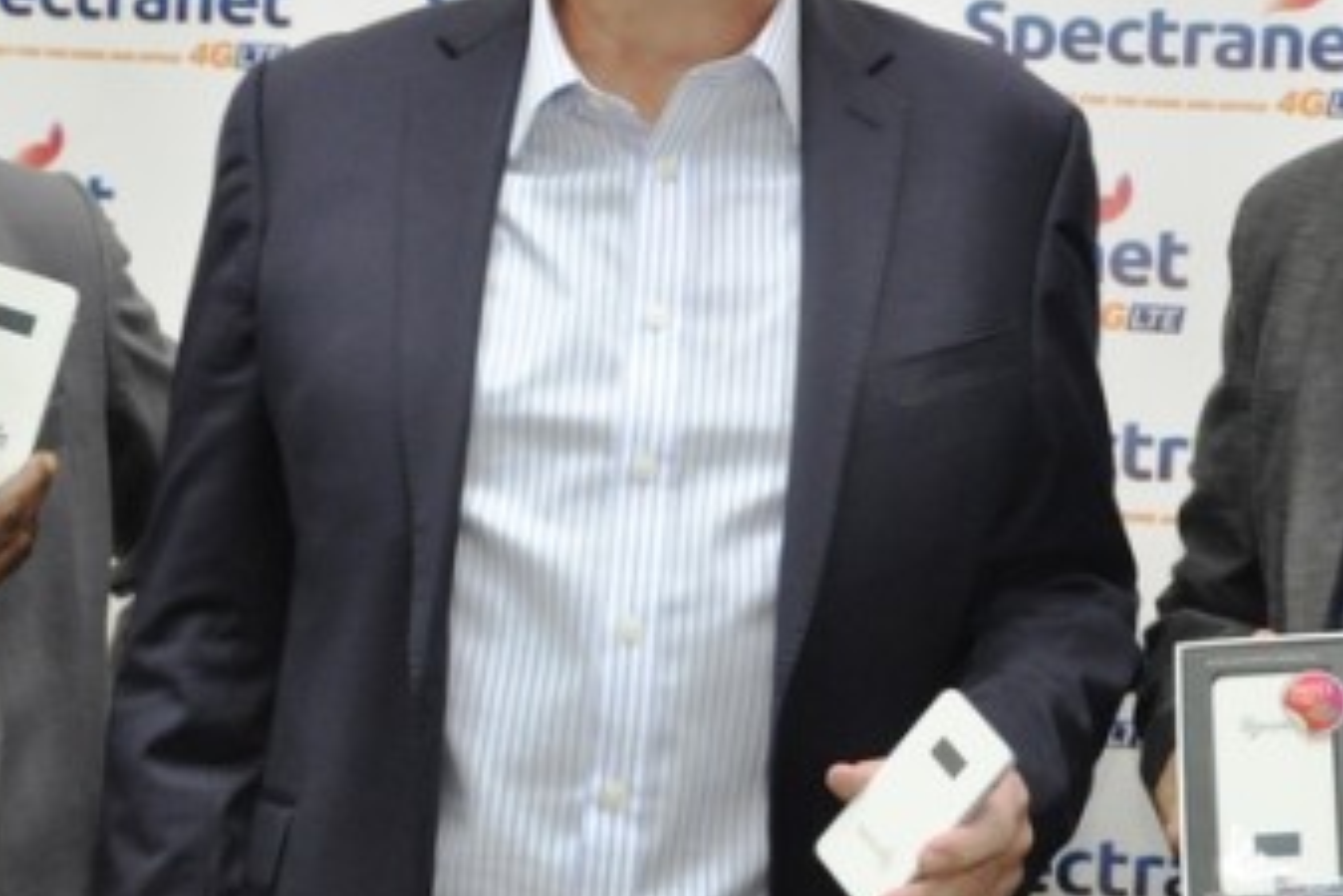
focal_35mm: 86
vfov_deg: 15.9
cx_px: 681
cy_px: 372
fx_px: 3209
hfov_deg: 23.6
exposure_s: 1/40
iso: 1000
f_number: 4.5
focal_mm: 28
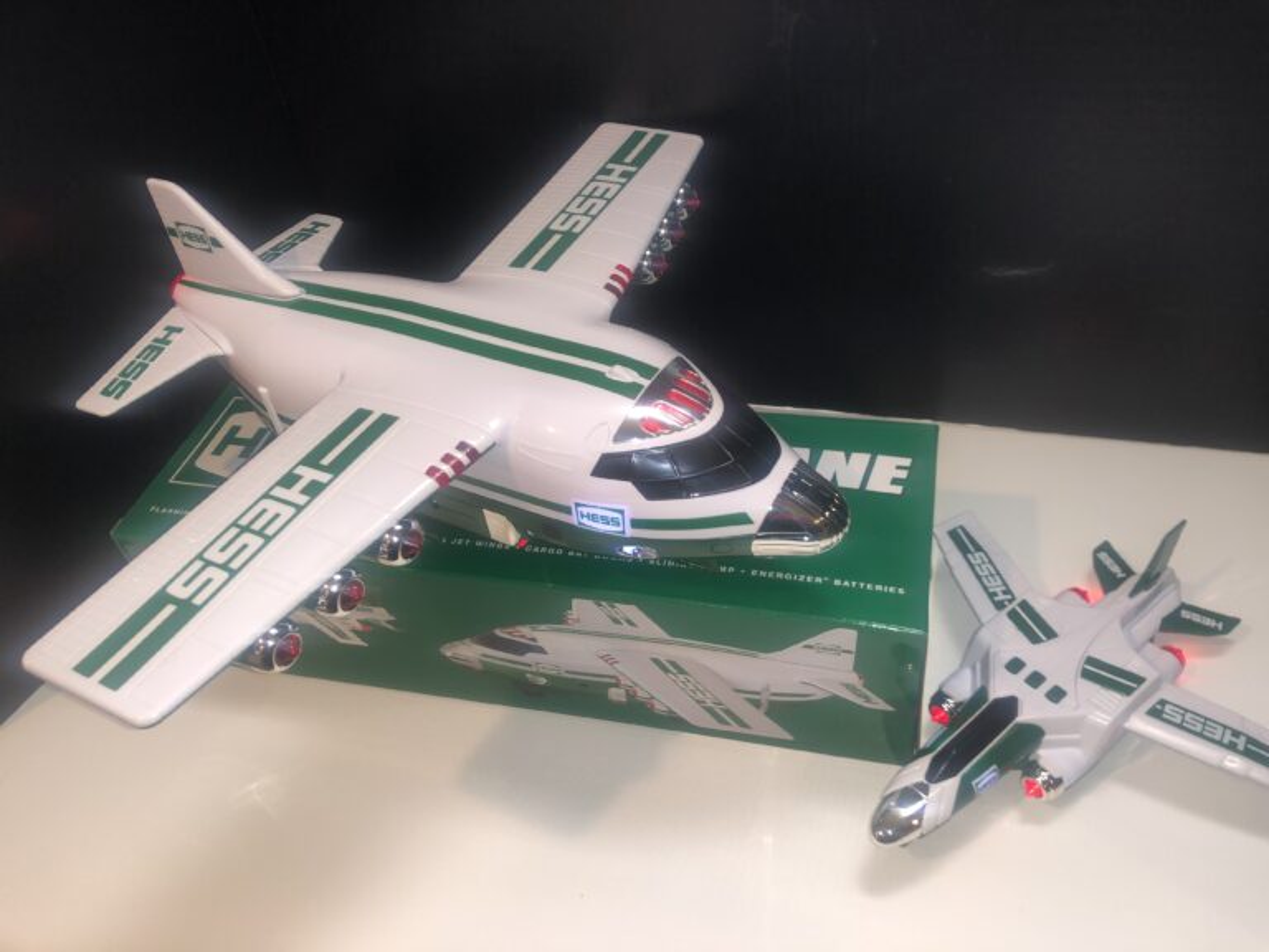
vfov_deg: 49.7
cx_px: 634
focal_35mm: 28
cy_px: 476
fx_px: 1026
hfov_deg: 63.4
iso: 20
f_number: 1.8
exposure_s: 1/22
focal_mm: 4
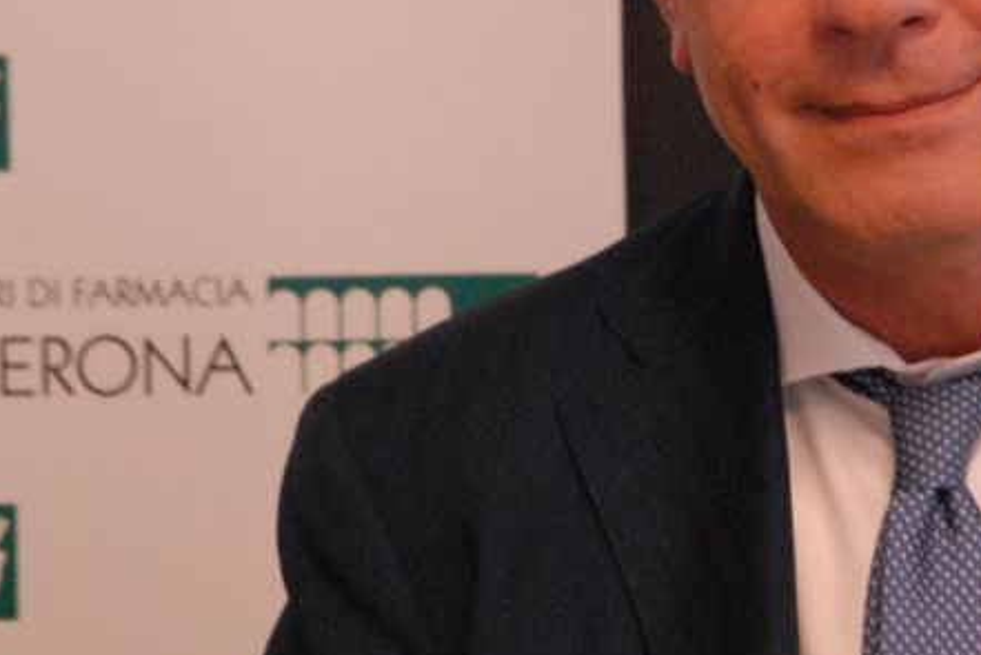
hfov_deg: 11.7
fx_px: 4743
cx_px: 906
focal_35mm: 174
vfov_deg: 7.9
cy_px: 170
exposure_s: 1/60
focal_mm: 50
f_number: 4.5
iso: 1600
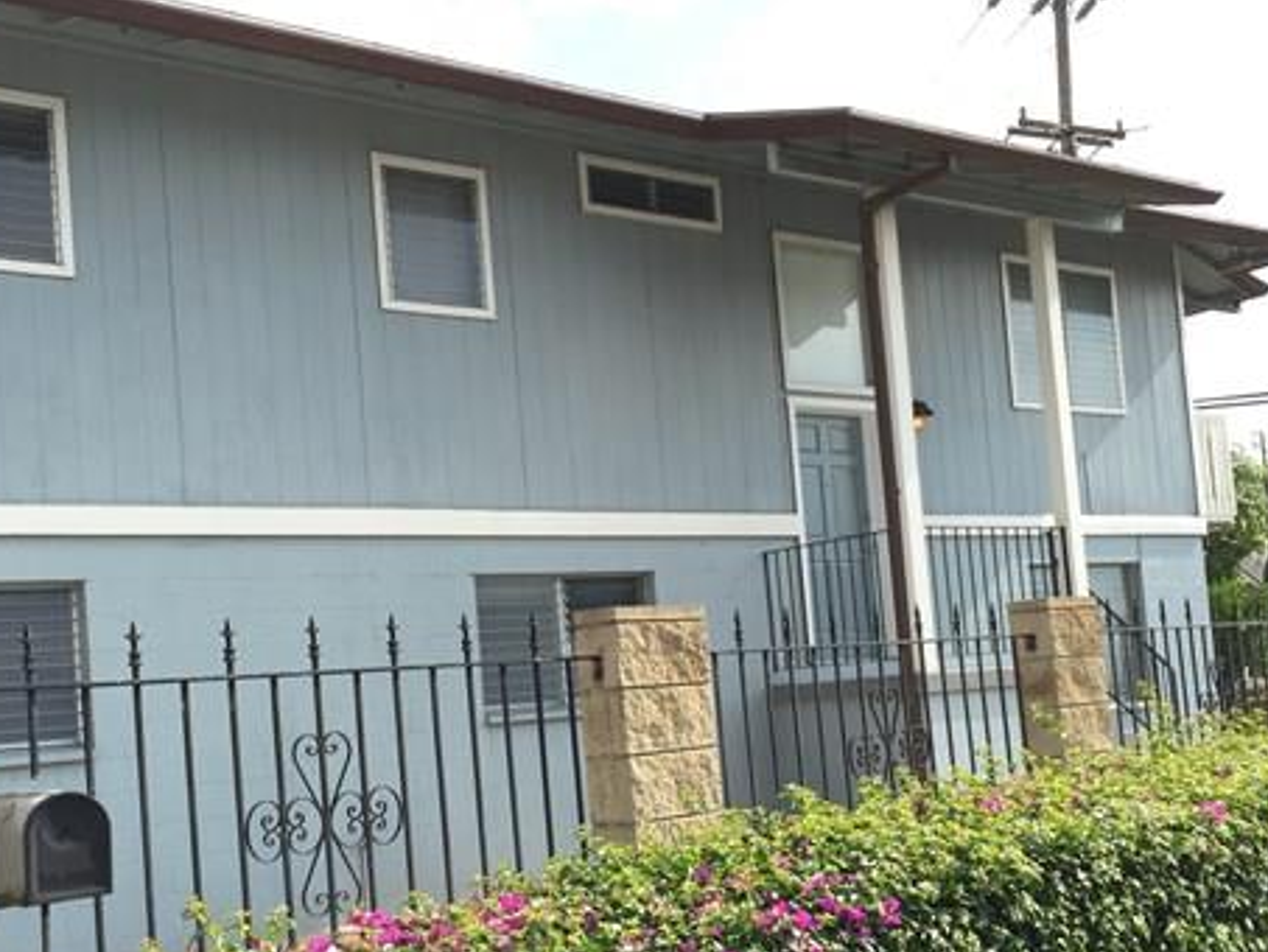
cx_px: 588
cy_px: 622
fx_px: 1502
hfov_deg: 45.7
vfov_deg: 34.9
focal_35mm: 41
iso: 32
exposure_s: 1/942
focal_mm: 4.15
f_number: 2.2
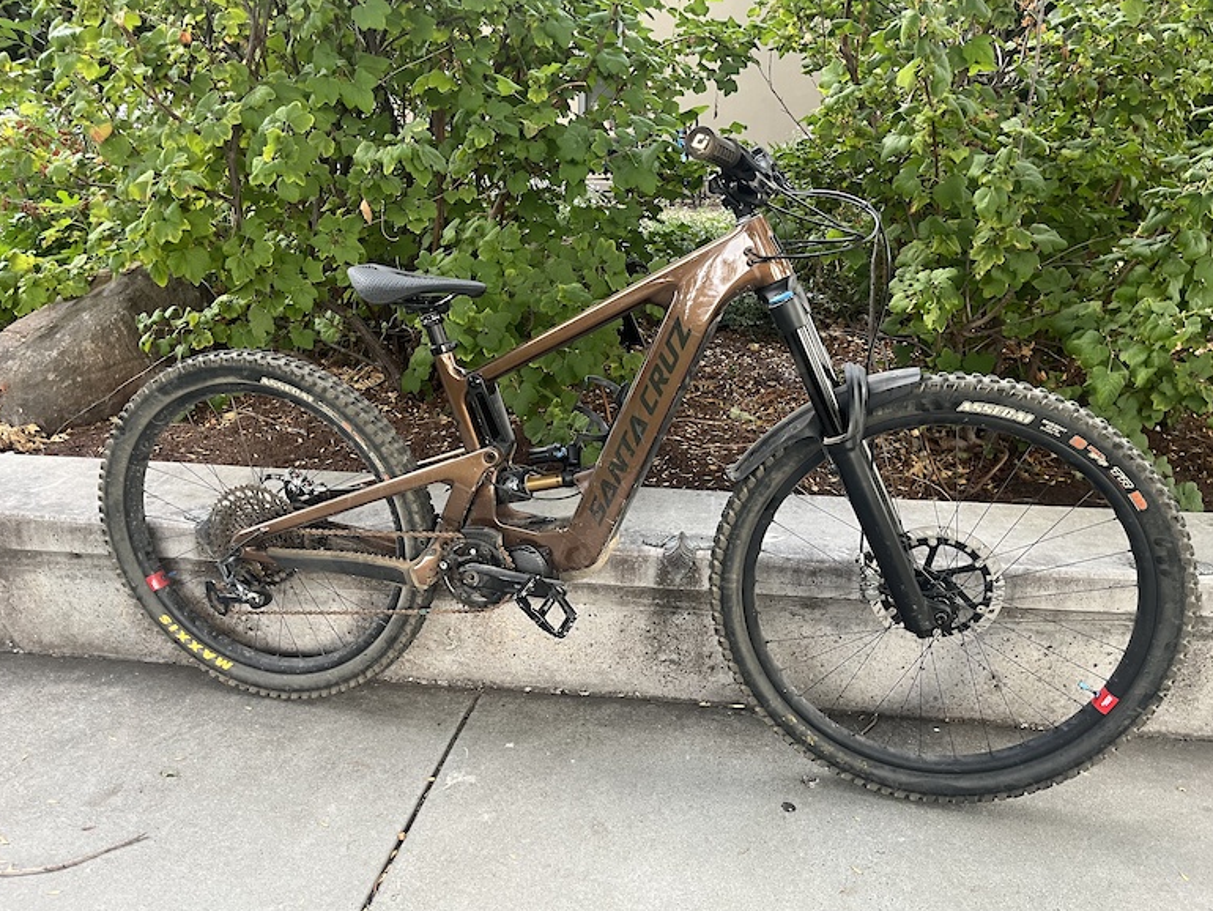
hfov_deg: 65.3
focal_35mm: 27
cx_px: 613
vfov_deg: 51.4
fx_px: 946
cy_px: 456
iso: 125
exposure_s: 1/75
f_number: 1.6
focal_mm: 5.1
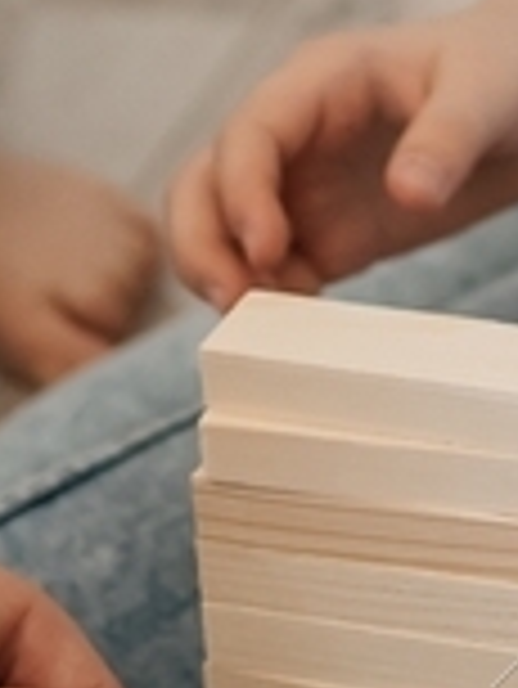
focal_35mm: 289
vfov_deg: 6.7
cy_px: -443
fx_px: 5758
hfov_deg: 5.1
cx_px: 892
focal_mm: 35
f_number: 2
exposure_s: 1/500
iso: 800
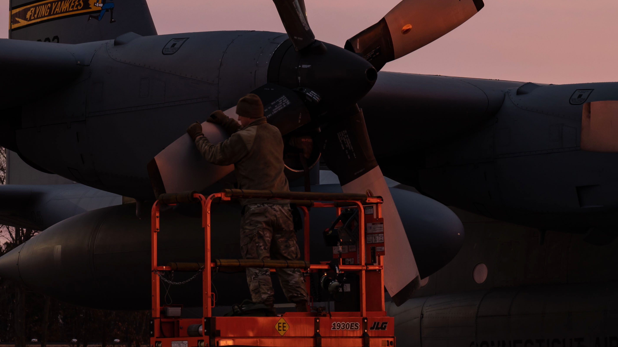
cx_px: 270
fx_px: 2556
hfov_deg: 13.8
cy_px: 110
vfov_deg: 7.8
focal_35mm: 156
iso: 200
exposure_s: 1/40
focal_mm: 70
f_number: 4.5
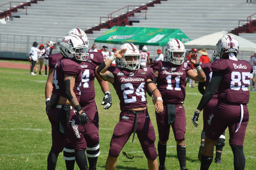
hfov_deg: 9.8
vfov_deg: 6.5
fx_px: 1492
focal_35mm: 210
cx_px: 128
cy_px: 85
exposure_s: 1/1600
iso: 800
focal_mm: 140
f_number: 10
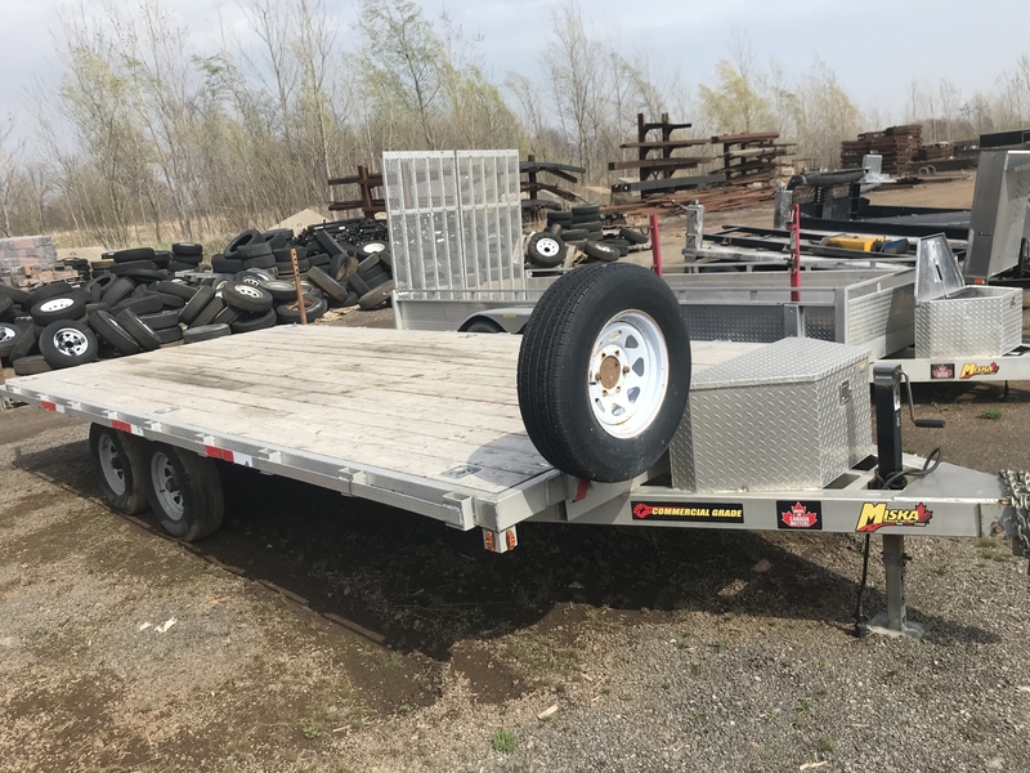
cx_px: 515
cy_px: 386
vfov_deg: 49.7
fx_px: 833
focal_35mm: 28
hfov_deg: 63.4
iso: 20
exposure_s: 1/2398
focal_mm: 3.99
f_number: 1.8
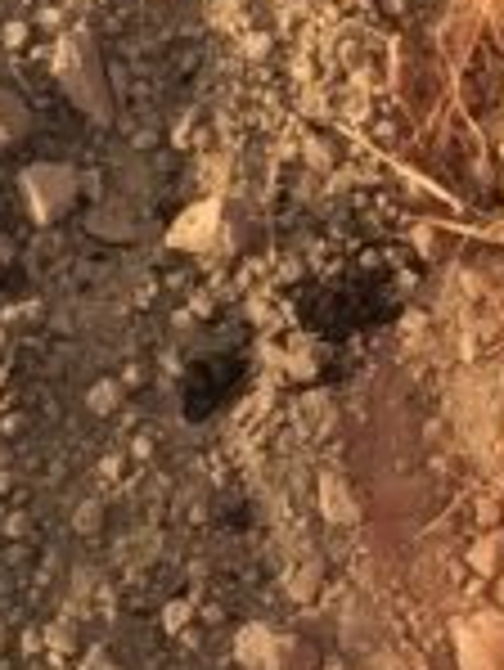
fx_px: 3858
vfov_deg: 9.9
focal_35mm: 199
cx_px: 914
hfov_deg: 7.3
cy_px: 4
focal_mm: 4.15
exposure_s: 1/565
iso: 32
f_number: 2.2
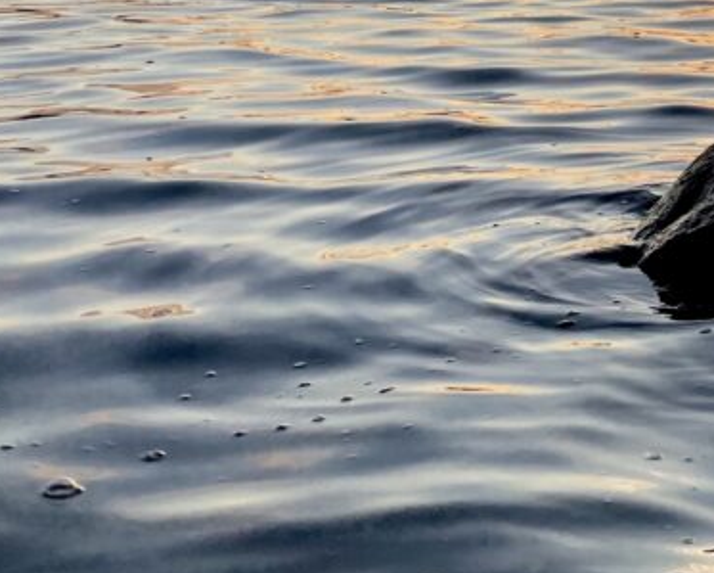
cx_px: 792
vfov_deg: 21.2
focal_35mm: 68
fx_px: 1438
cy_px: -80
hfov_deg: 25.7
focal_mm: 4.2
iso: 32
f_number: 1.6
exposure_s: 1/1553
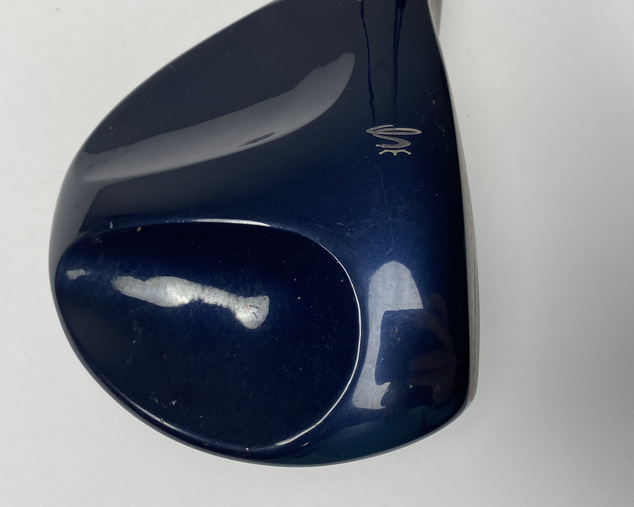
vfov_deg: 39.7
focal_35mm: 37
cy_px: 175
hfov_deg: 49.0
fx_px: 694
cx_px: 289
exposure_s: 1/263
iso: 32
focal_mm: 4.25
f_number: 1.8
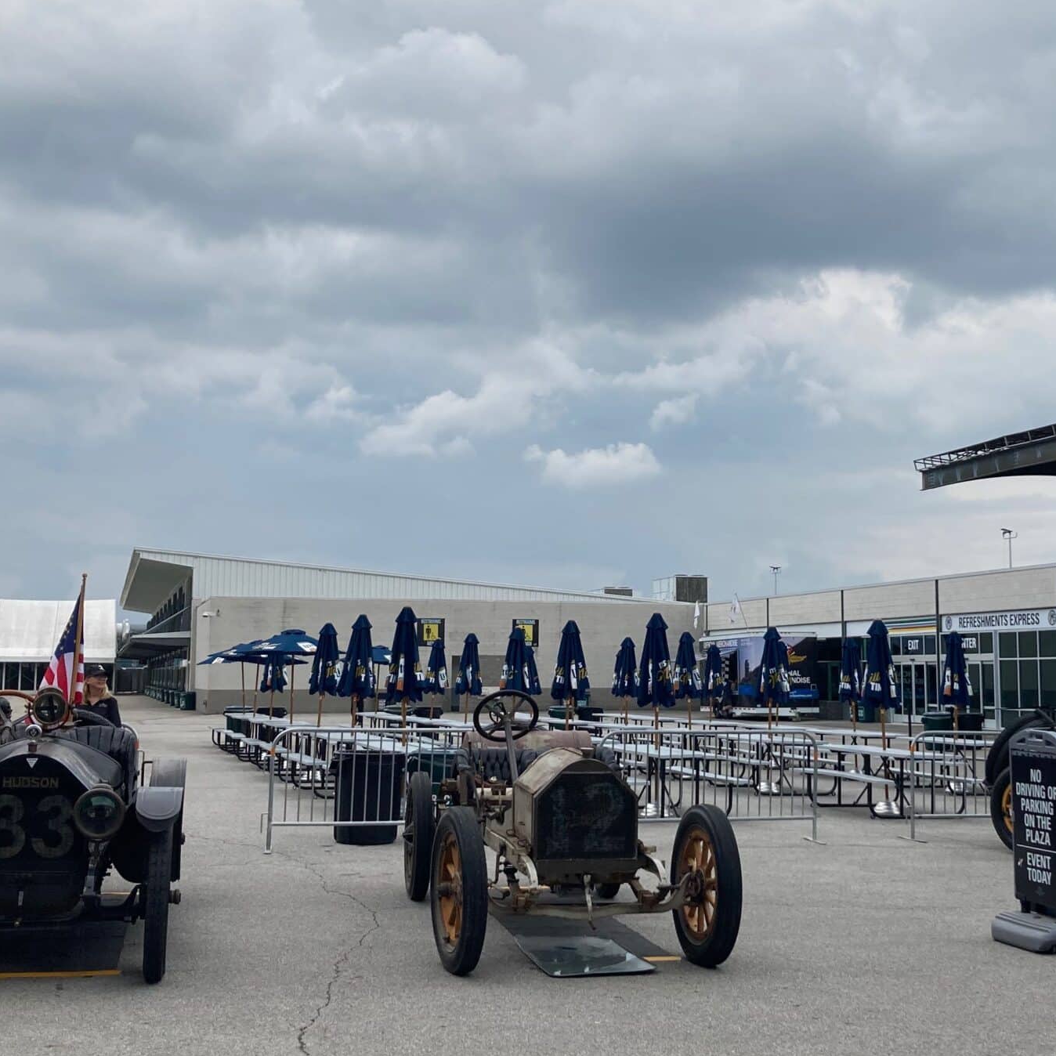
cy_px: 501
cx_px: 650
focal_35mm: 47
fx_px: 1622
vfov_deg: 36.1
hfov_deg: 35.9
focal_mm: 3.99
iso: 20
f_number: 1.8
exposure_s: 1/2433
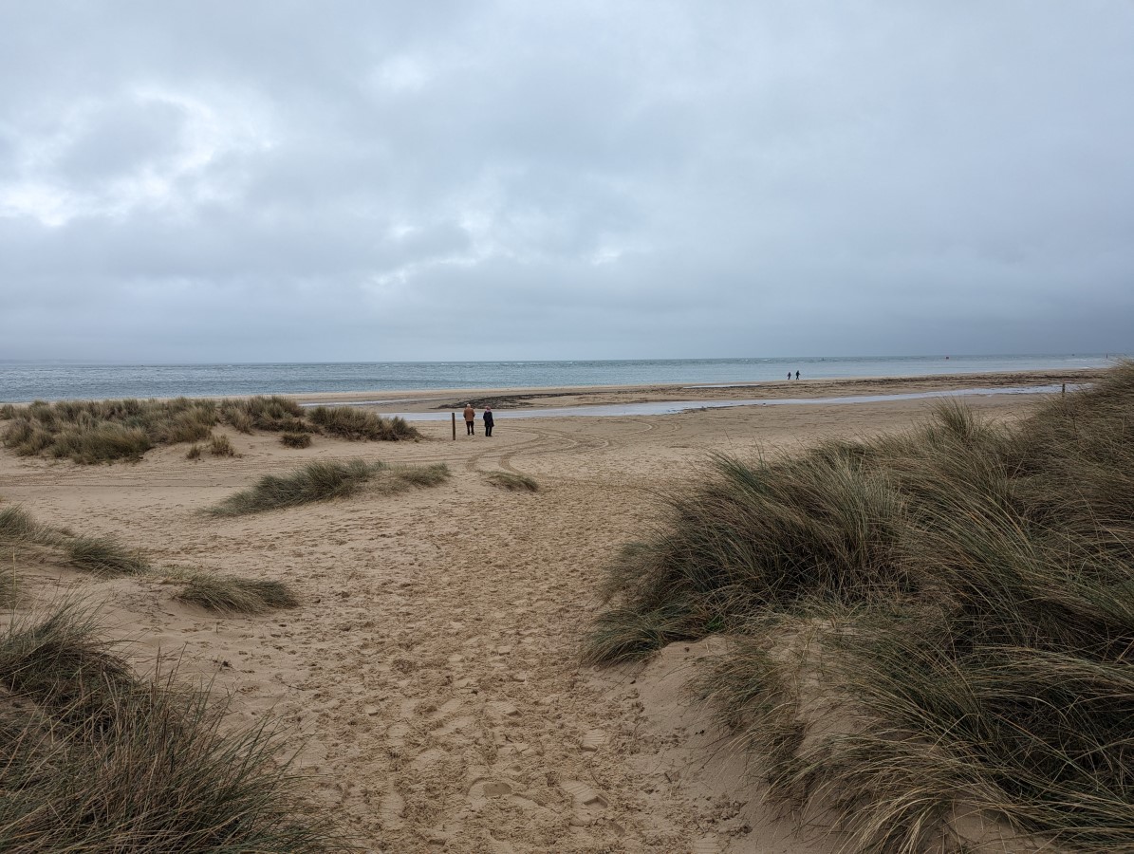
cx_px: 567
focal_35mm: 24
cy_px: 427
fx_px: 787
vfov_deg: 56.9
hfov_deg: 71.5
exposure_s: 1/1078
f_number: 1.85
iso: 48
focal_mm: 6.81
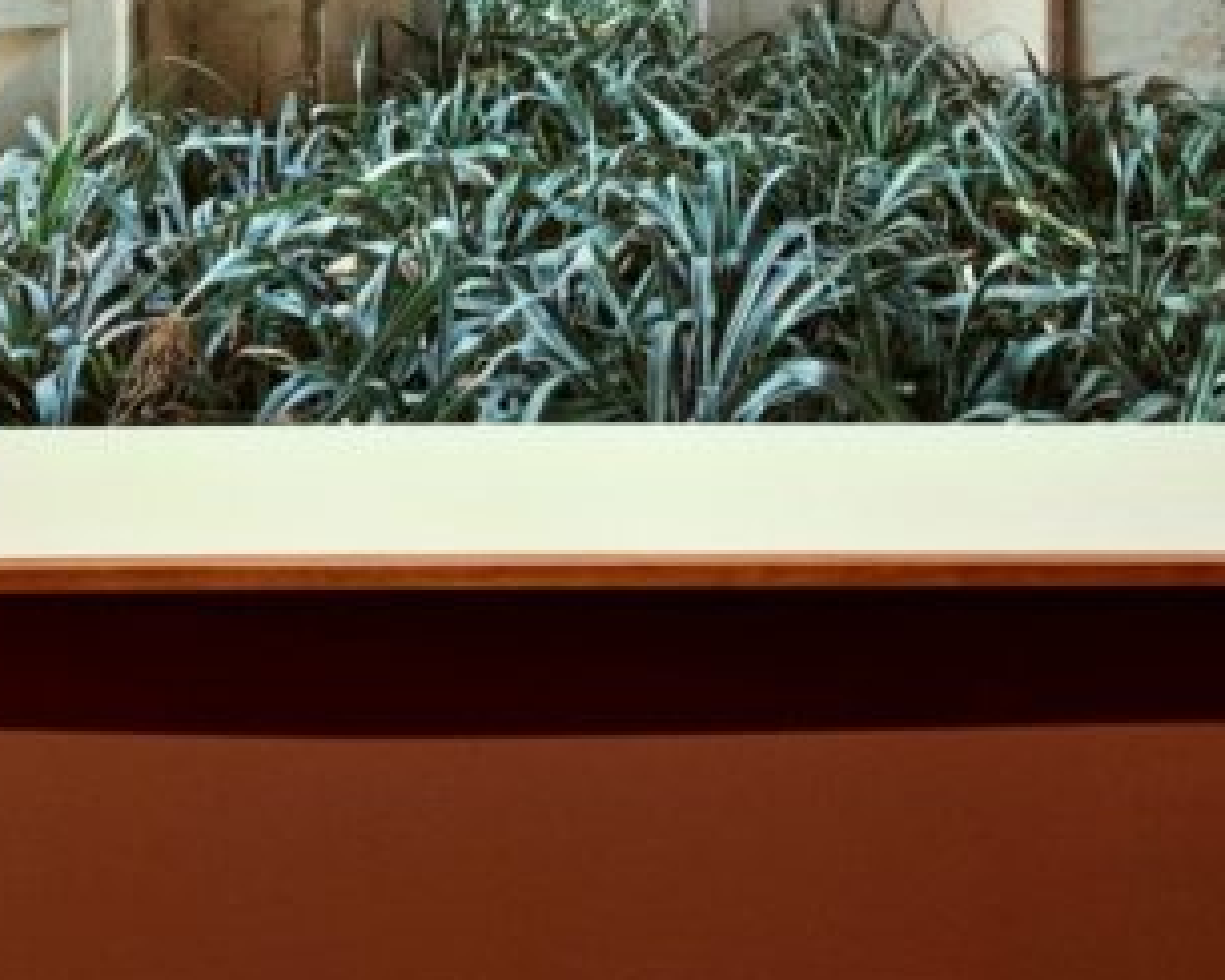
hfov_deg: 29.5
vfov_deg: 22.5
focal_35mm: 64
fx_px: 2320
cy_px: -92
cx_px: 454
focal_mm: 4.25
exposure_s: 1/30
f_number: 1.8
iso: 500
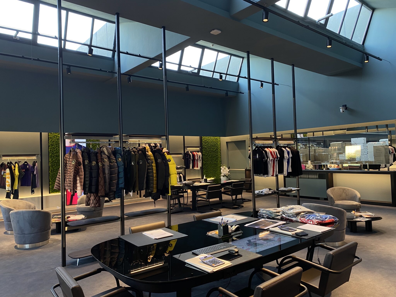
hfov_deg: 67.3
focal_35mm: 26
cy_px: 148
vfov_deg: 53.1
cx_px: 198
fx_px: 297
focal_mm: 4.25
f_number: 1.8
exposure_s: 1/50
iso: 64
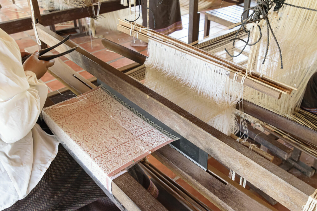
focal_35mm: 33
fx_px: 291
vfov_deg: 40.0
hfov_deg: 57.2
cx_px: 158
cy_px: 106
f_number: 7.1
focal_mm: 22
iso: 3200
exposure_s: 1/100
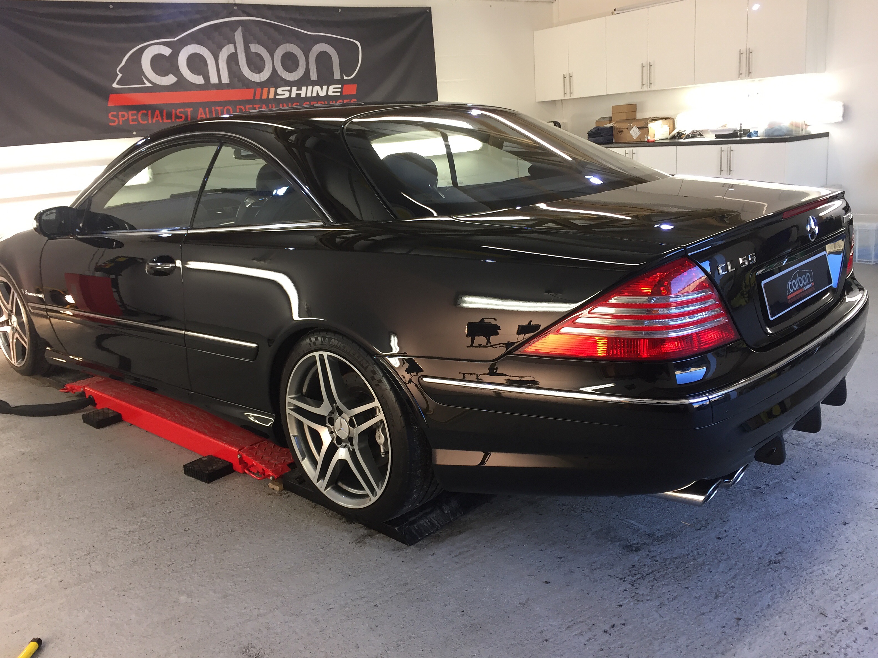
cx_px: 431
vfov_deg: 46.8
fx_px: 761
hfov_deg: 60.0
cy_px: 324
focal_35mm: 30
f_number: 2.2
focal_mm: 4.15
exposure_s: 1/33
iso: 32
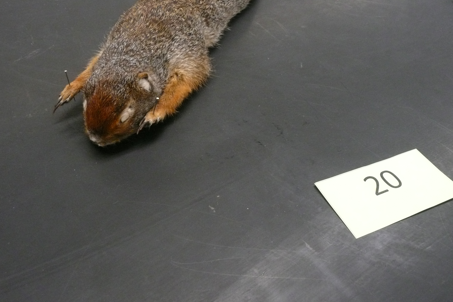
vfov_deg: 38.9
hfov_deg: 55.8
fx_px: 428
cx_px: 230
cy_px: 153
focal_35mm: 34
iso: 400
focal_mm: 5.2
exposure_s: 1/30
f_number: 3.5
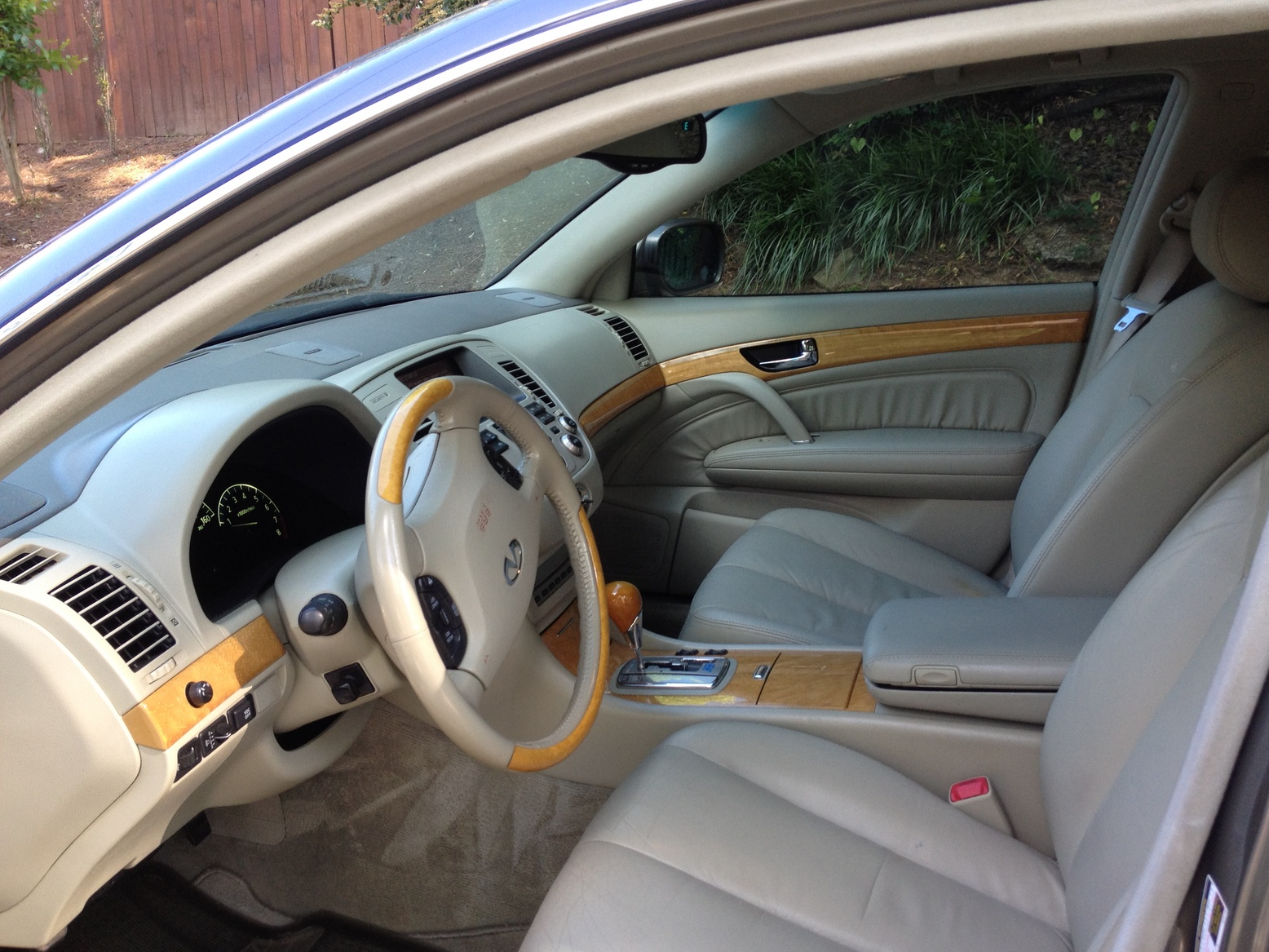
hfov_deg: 51.3
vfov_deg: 39.7
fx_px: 1320
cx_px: 652
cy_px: 485
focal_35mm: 36
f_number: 2.4
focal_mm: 4.28
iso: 80
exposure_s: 1/60
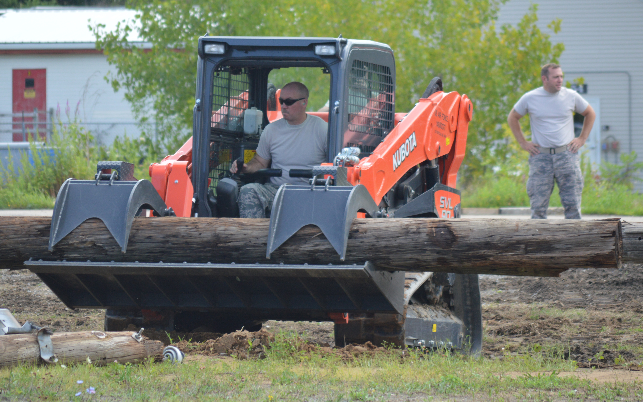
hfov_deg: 6.9
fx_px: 5327
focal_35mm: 304
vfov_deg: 4.3
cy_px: 137
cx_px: 332
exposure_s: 1/500
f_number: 5.6
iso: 360
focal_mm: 150
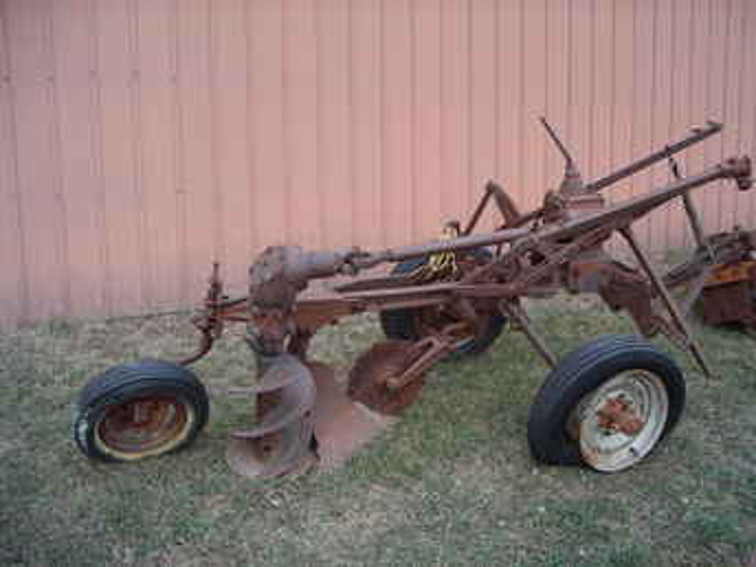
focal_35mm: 38
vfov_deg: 37.7
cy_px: 284
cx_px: 378
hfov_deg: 49.0
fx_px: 830
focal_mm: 5.8
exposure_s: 1/80
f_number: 2.6
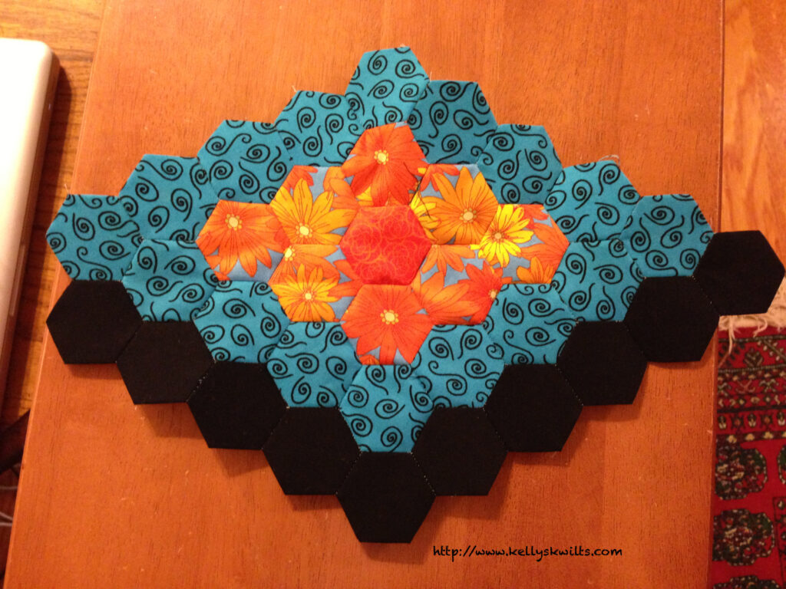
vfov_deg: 42.9
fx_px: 749
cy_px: 294
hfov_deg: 55.4
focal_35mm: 33
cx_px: 393
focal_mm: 4.13
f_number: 2.4
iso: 400
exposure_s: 1/15
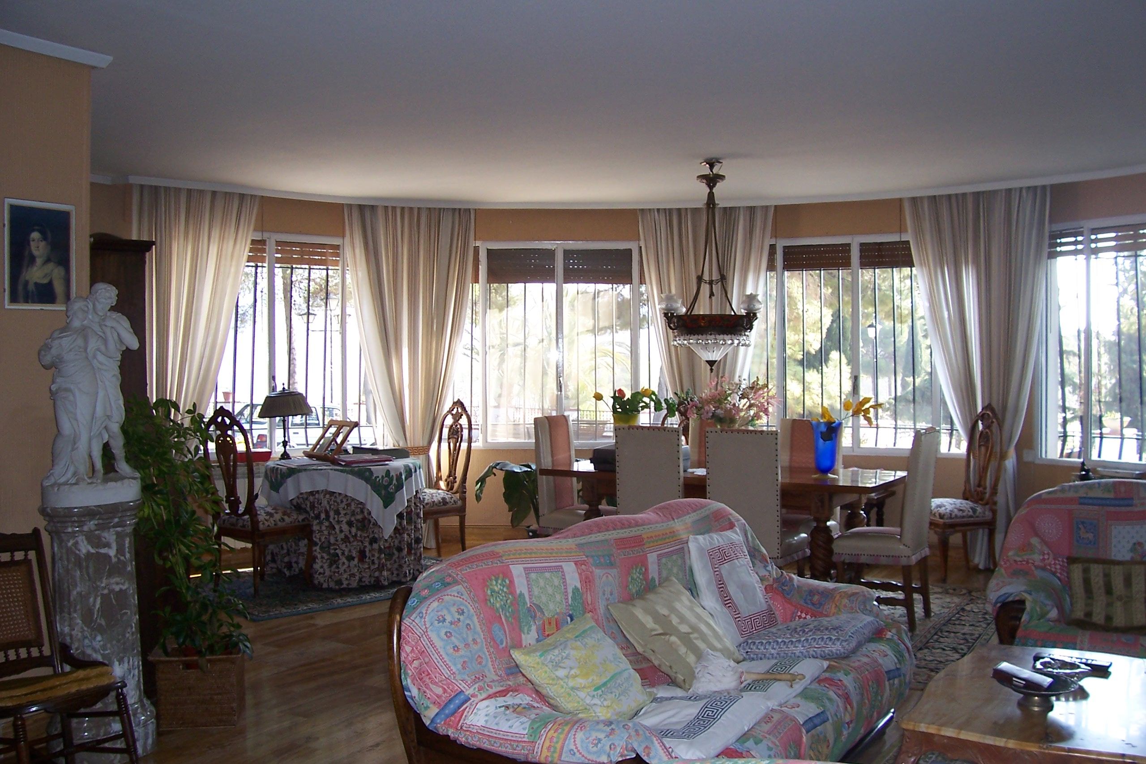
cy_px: 382
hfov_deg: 55.8
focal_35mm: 34
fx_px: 1082
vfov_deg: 38.9
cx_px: 573
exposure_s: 1/60
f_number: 2.7
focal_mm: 5.6
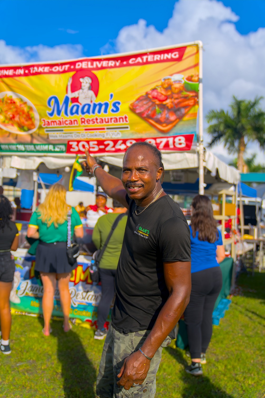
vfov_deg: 53.2
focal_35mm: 36
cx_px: 132
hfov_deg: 36.8
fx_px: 398
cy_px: 199
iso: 160
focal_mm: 36
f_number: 2.8
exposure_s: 1/2000
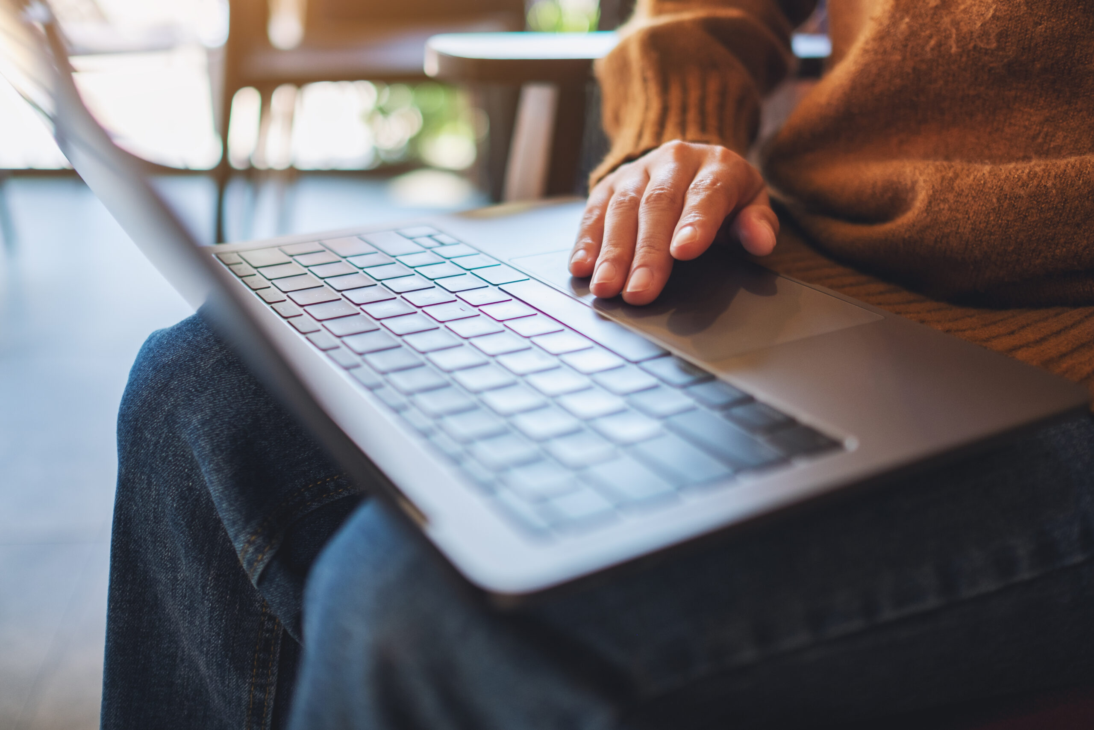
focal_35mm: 35
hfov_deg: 54.4
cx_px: 547
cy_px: 365
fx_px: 1064
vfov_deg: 37.9
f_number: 1.6
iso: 200
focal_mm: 23
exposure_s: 1/140
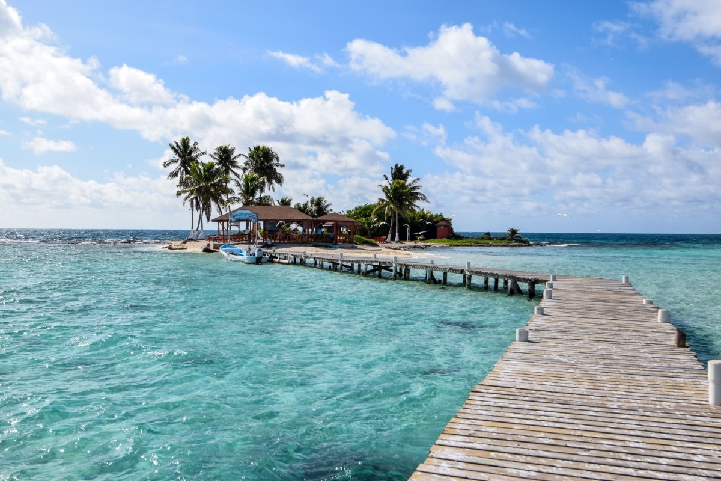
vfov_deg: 36.9
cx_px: 360
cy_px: 240
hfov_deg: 53.1
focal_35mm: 36
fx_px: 721
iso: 200
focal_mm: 24
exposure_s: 1/500
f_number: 11
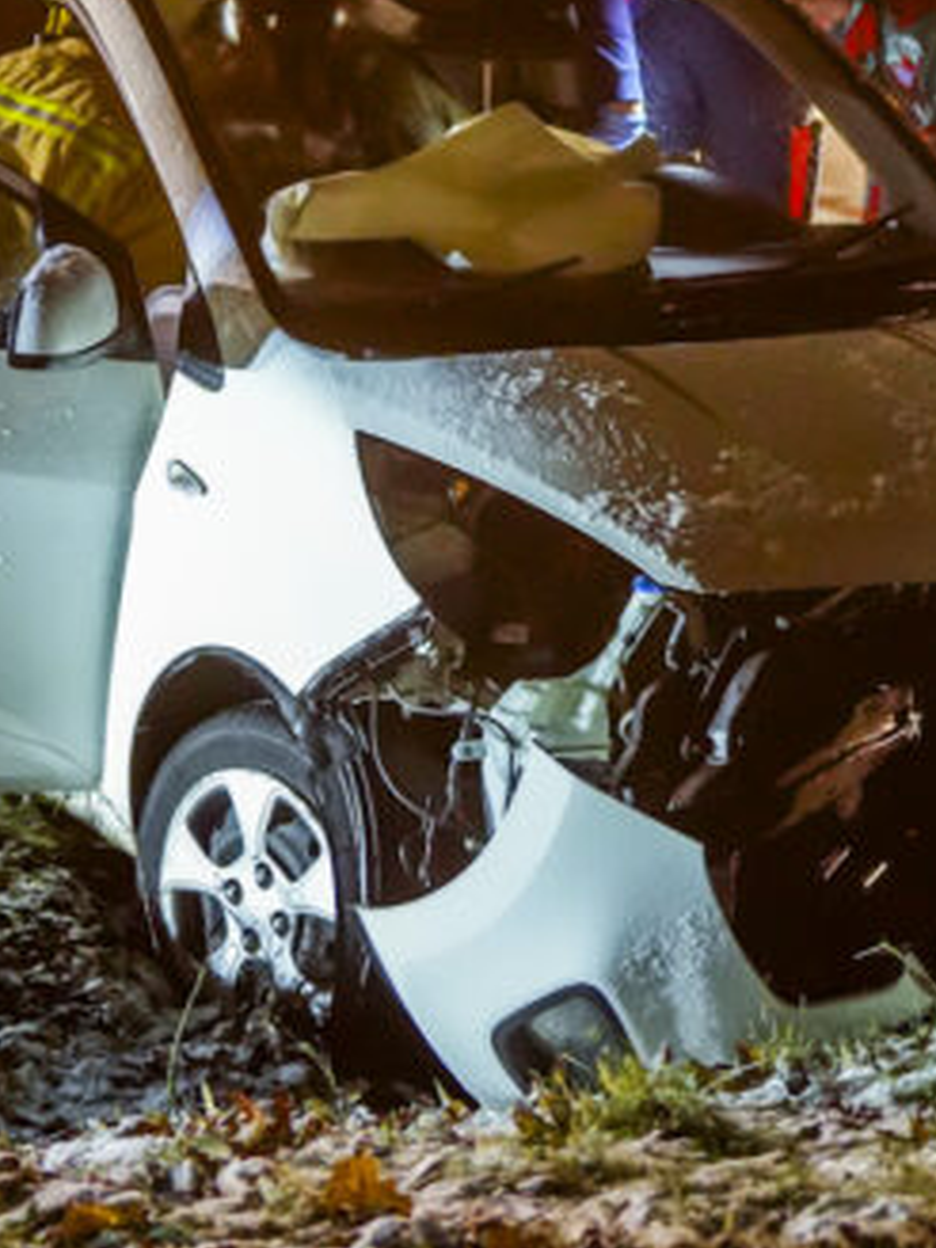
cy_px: 116
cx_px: 594
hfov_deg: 7.1
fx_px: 7571
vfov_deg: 9.4
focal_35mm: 210
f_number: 2.8
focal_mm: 70
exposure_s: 1/50
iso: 6400
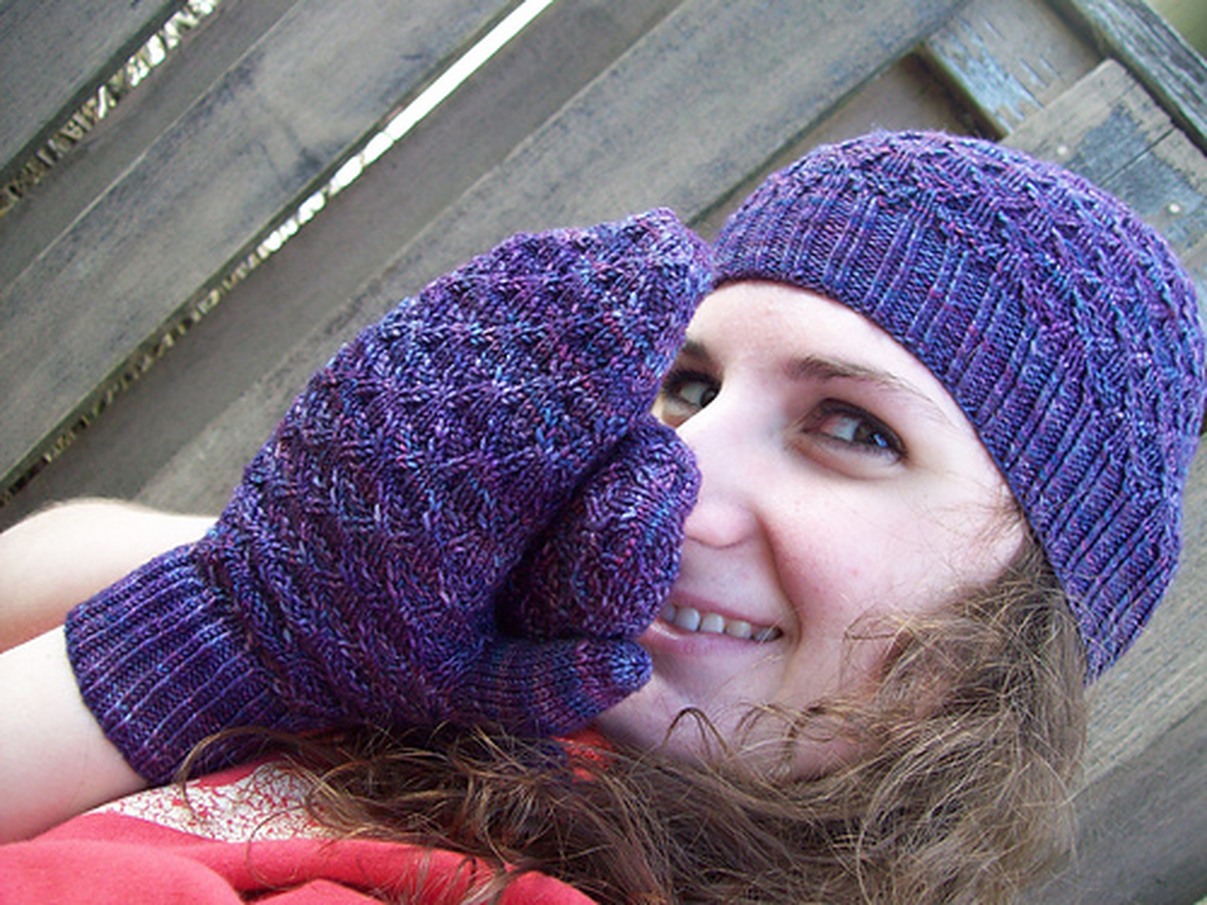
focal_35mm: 36
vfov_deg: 39.7
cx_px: 604
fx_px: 1255
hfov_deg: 51.4
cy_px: 452
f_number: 2.7
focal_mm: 6
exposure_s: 1/66.6
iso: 80
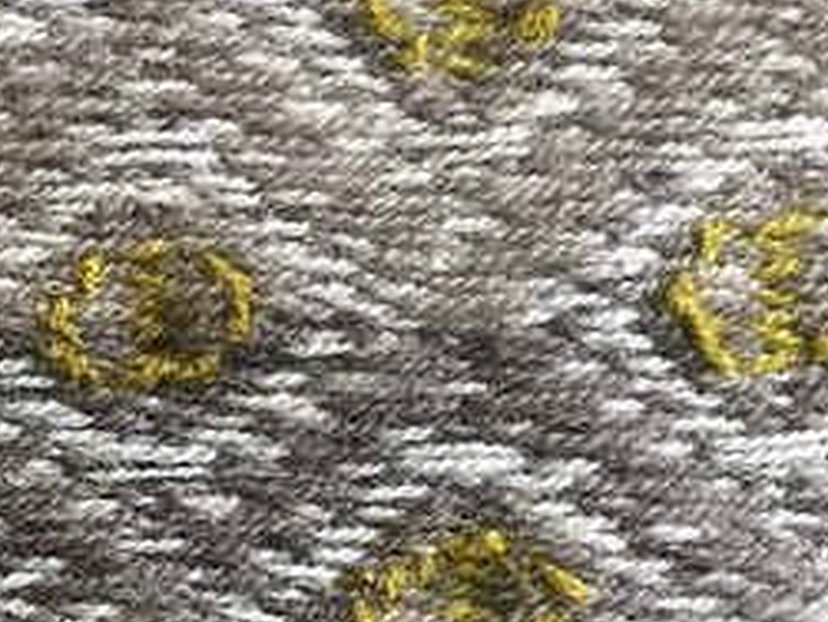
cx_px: 36
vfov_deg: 23.0
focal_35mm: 62
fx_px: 1484
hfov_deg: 29.5
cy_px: 577
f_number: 2.4
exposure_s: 1/33
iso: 125
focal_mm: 3.3
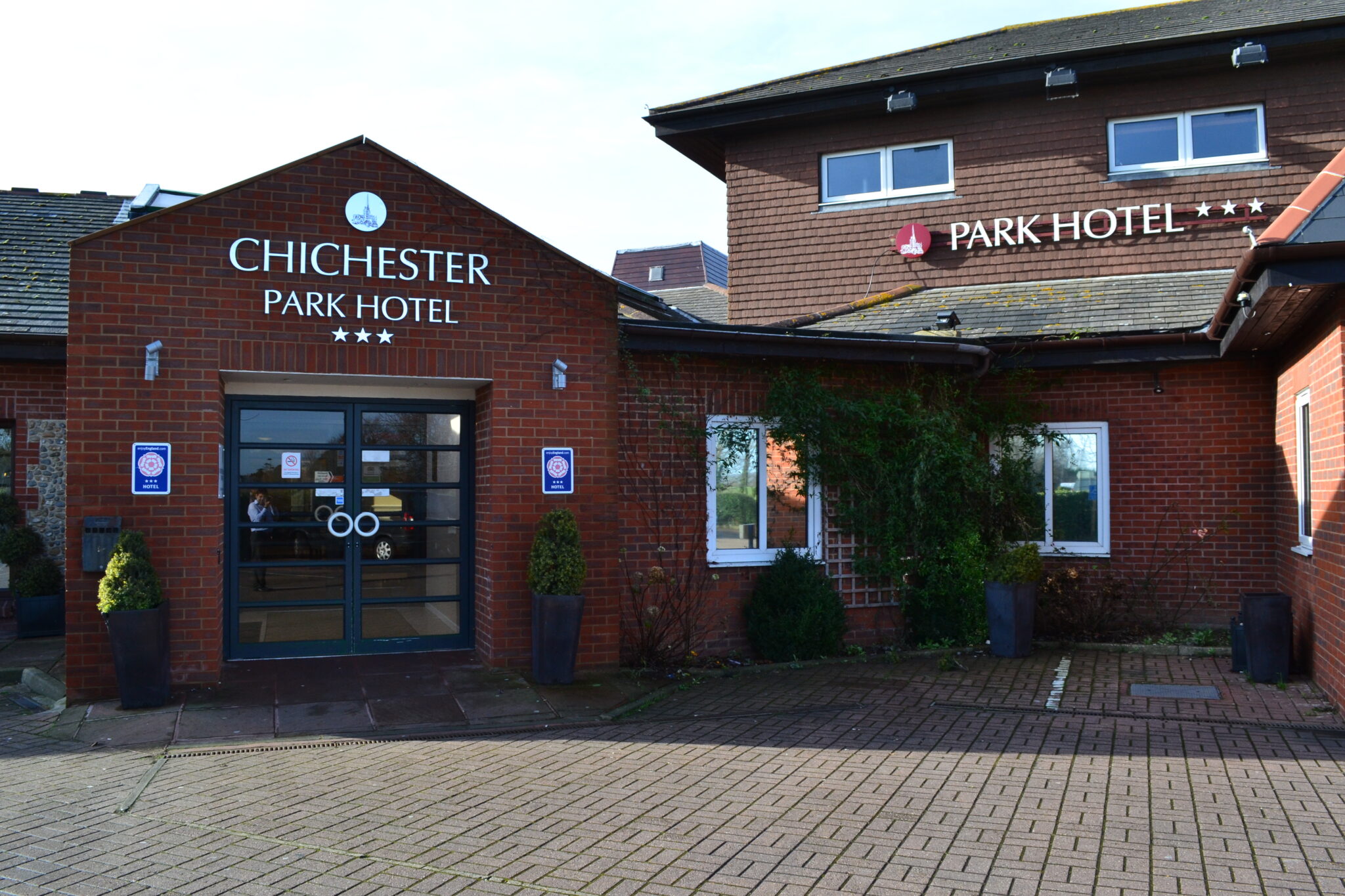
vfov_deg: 47.9
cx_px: 672
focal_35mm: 27
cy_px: 448
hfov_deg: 67.4
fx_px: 1009
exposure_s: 1/200
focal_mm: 18
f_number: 10
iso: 400
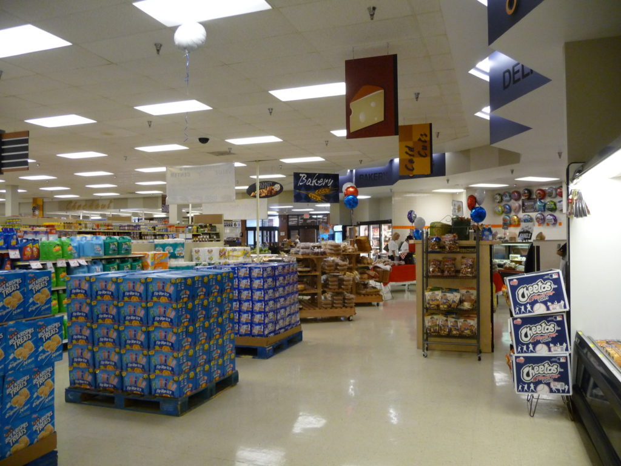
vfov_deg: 49.7
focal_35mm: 28
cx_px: 310
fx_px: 502
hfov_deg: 63.4
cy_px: 233
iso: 250
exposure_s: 1/30
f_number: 3.3
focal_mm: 4.7
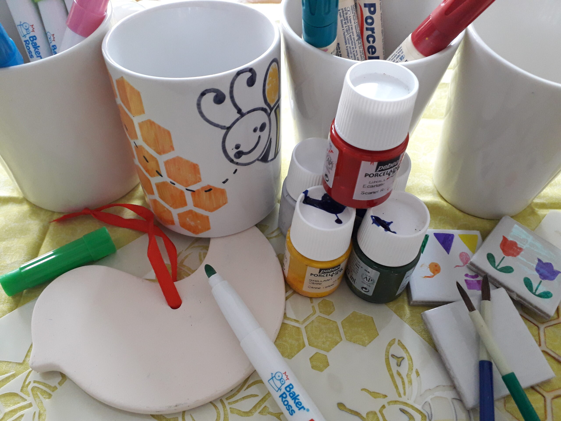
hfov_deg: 65.3
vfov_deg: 51.4
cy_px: 210
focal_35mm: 27
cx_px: 280
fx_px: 438
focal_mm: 3.6
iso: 200
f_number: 1.9
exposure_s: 1/50
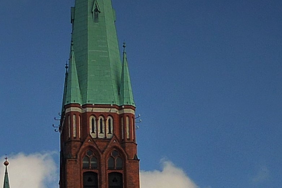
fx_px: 1222
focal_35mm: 156
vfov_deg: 8.5
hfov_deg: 13.1
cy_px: 340
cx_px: 59
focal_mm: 10
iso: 160
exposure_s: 1/320
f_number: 4.5
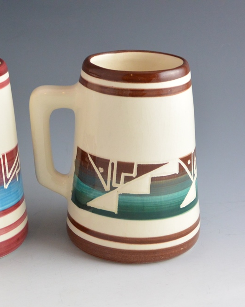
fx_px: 762
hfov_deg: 18.0
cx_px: 26
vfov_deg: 22.7
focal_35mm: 84
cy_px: 155
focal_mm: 21.9
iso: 800
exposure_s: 1/50
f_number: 5
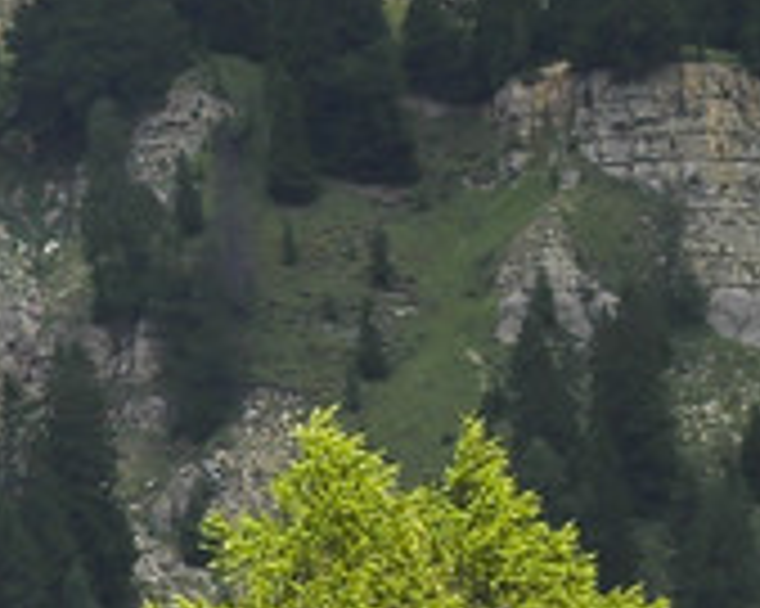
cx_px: -1527
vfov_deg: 3.6
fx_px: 9554
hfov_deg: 4.4
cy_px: -189
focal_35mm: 425
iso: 200
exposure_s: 1/500
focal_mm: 50
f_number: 5.6
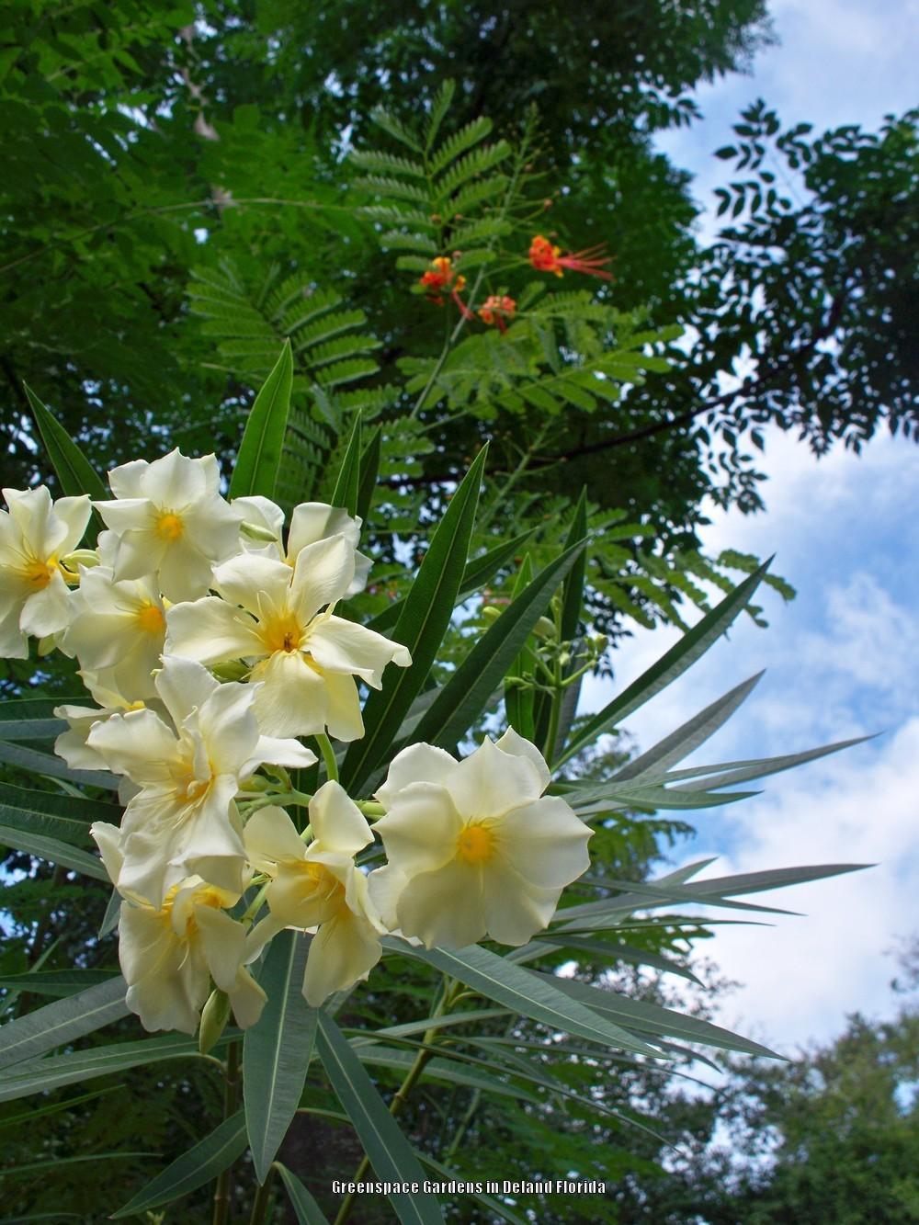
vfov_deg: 52.6
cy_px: 612
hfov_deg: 40.7
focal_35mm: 35
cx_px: 460
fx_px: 1239
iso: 125
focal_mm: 7.54
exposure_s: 1/320
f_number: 4.8
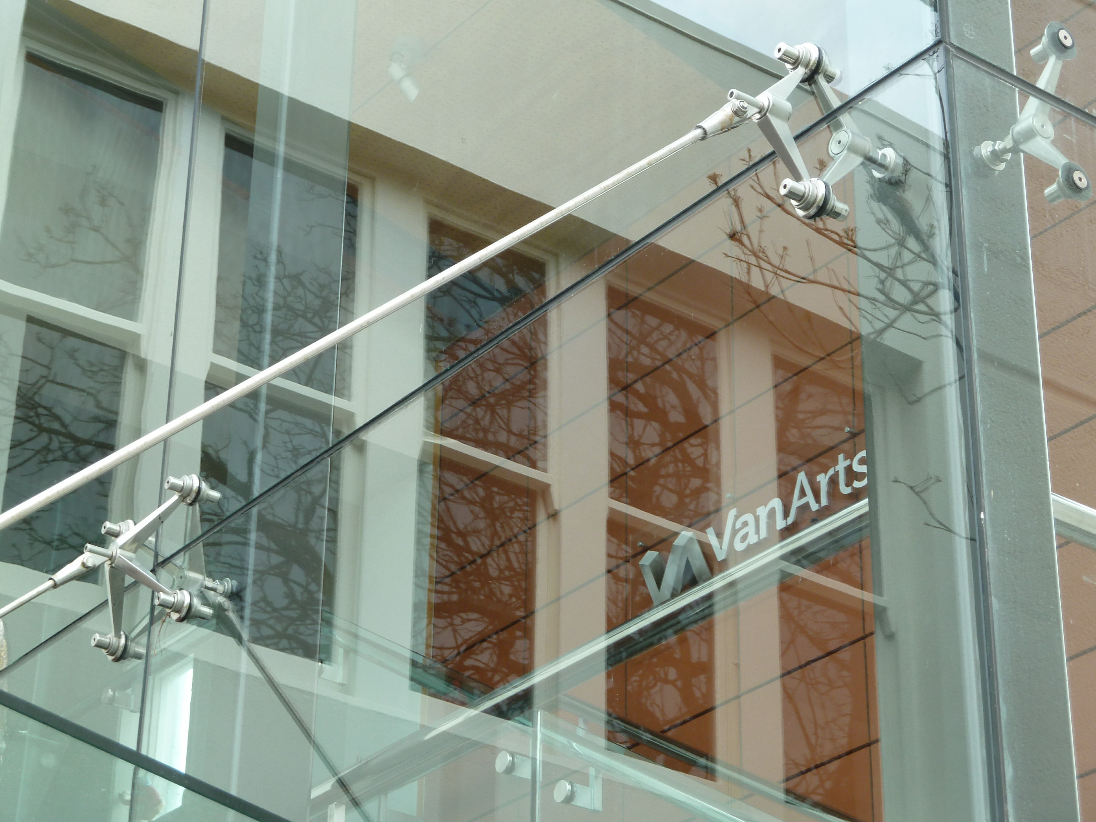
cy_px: 411
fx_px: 2850
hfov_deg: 21.8
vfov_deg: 16.4
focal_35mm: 90
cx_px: 548
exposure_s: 1/50
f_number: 4.3
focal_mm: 14.7
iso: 80
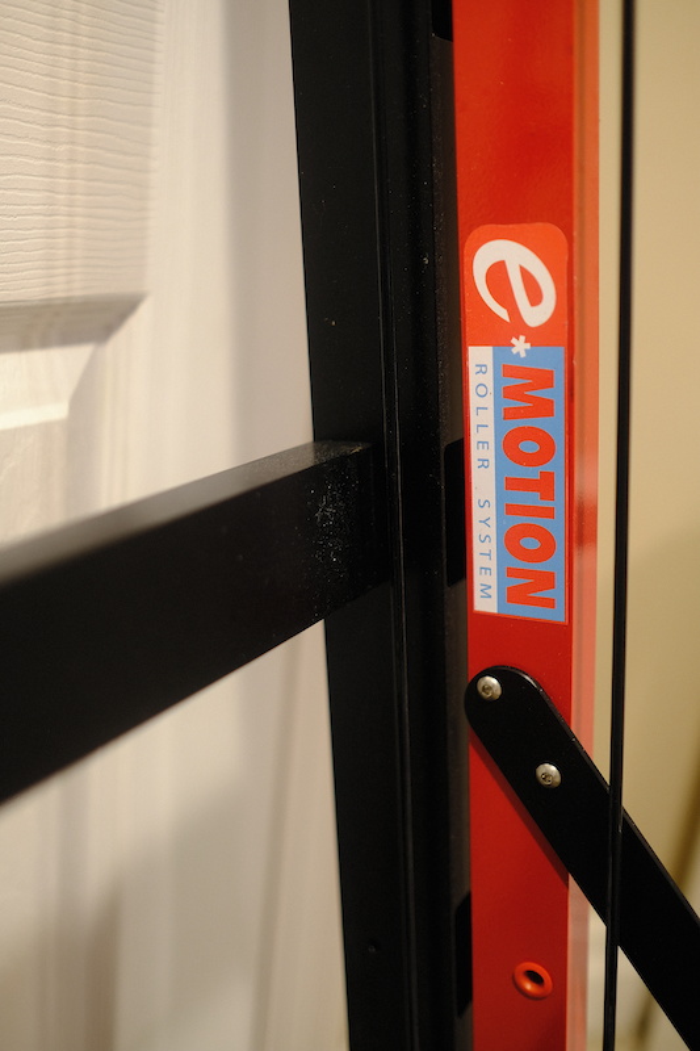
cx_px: 350
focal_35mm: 35
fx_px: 1021
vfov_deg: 54.4
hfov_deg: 37.8
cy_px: 526
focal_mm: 23
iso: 200
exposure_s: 1/34
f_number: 1.4
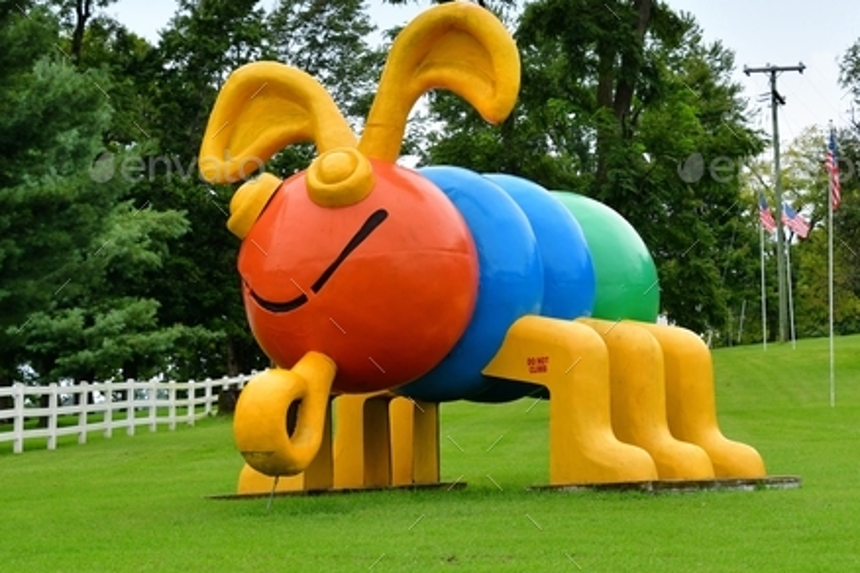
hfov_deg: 20.2
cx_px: 465
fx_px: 2413
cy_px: 260
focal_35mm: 101
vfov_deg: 13.6
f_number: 9
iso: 320
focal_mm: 50
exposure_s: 1/320
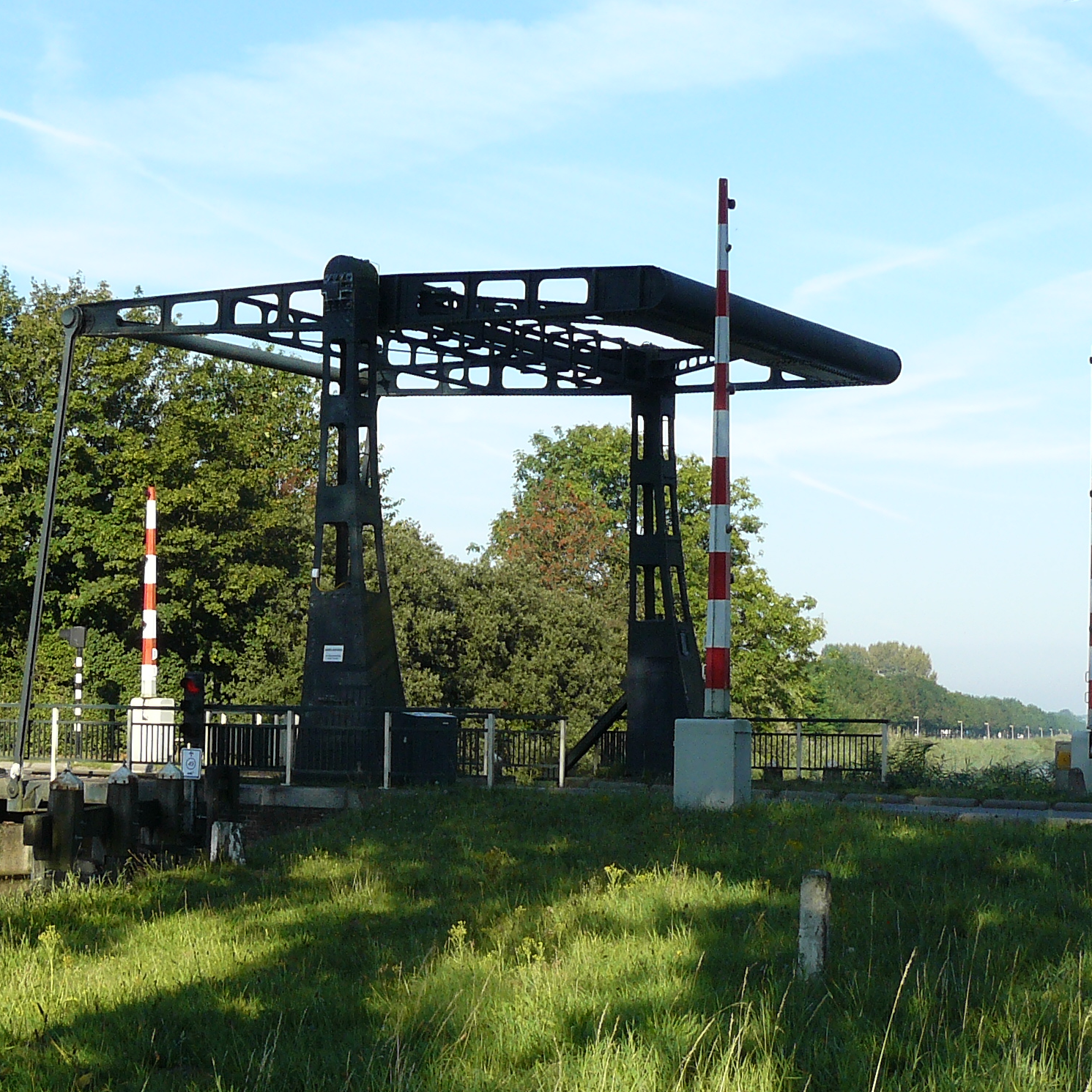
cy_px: 551
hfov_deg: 25.3
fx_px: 2427
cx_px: 442
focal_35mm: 68
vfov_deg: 25.4
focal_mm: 6.2
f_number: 5.6
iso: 100
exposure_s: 1/250
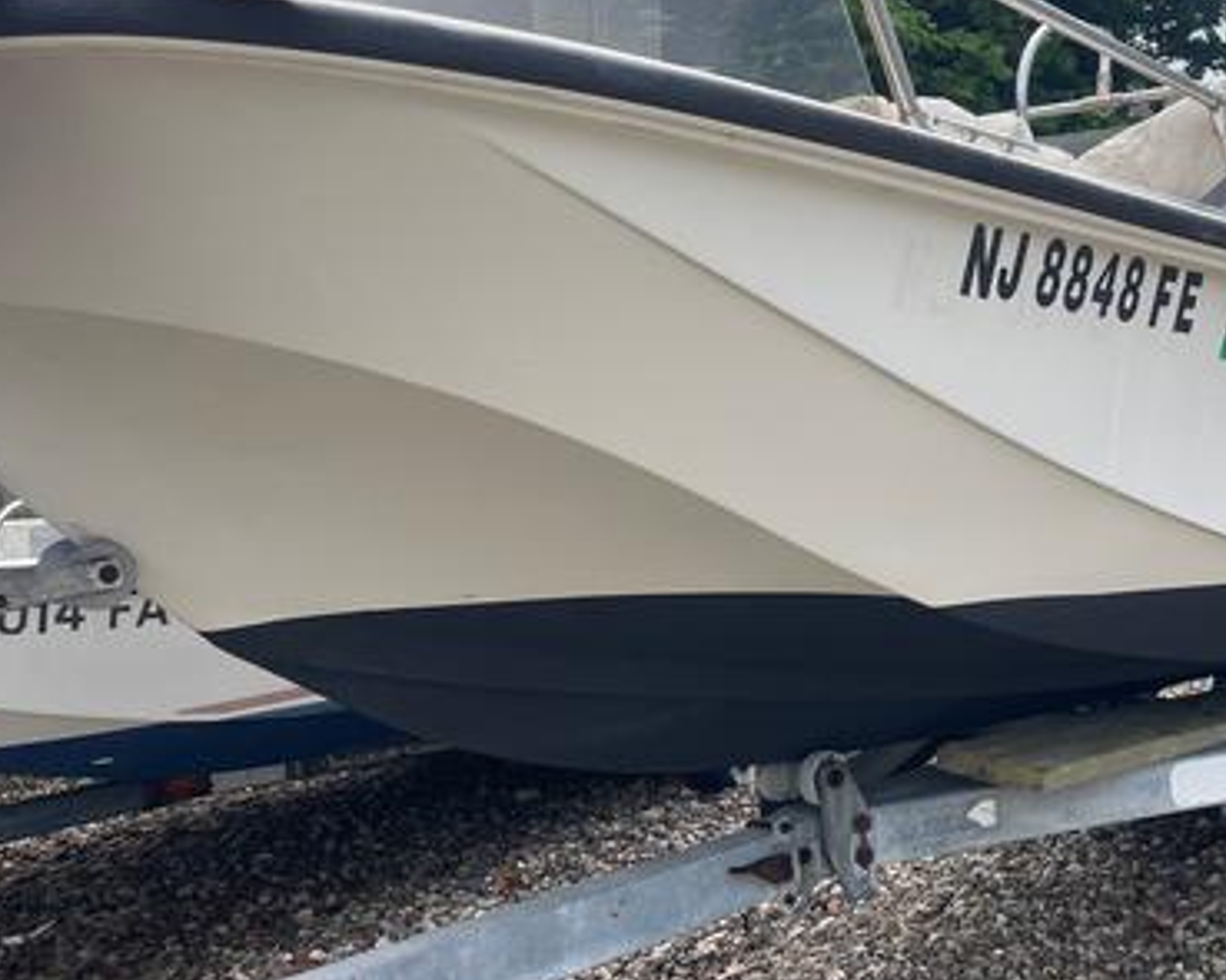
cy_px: 488
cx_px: 990
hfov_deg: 40.2
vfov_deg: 34.1
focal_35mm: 44
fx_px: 1596
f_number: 1.6
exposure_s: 1/2257
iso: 32
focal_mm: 4.2
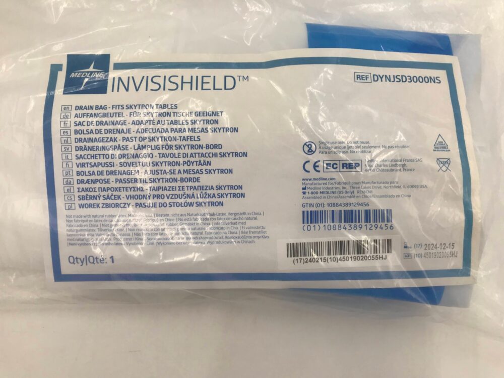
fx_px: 408
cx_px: 252
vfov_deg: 49.7
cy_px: 189
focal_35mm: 28
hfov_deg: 63.4
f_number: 1.8
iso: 40
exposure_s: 1/120
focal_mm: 3.99
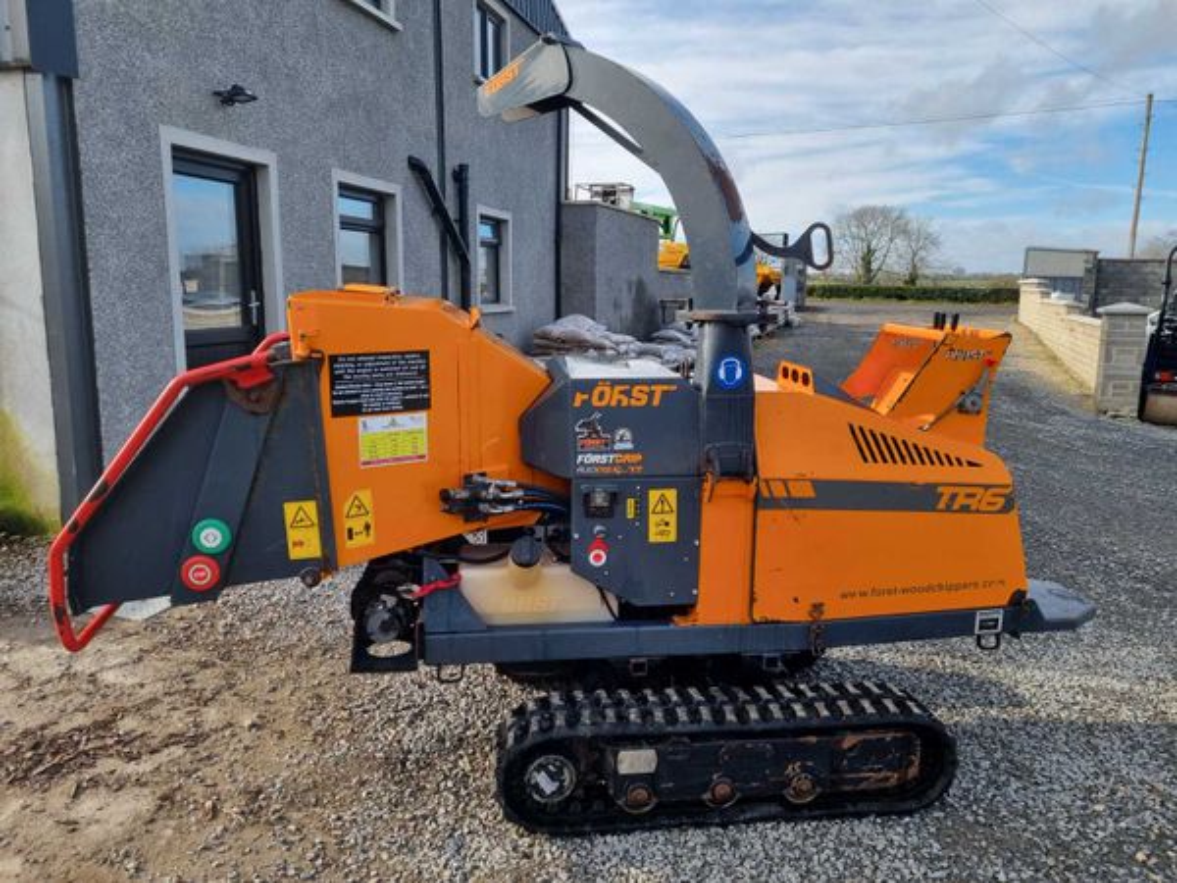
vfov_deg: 53.1
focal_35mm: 26
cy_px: 442
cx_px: 588
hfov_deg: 67.3
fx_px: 884
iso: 50
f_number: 1.8
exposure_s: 1/1128
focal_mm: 5.4
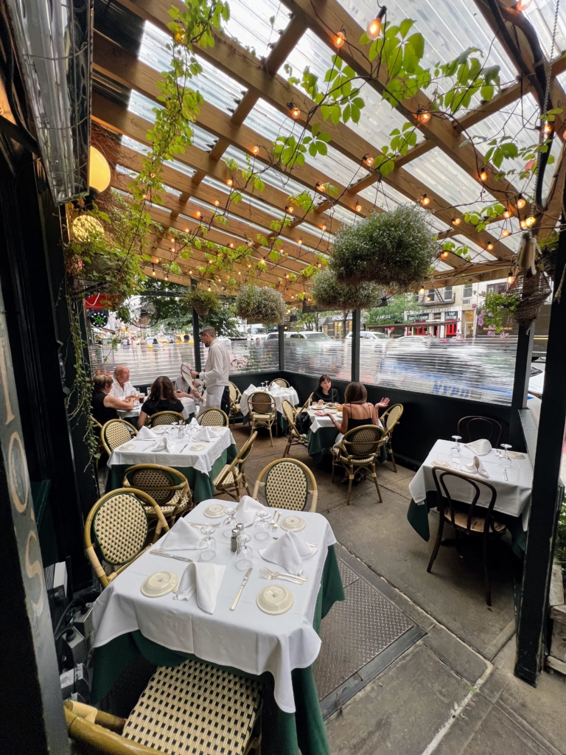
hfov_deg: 89.9
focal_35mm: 13
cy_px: 378
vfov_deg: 106.2
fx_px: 283
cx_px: 283
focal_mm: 1.57
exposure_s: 1/120
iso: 100
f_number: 1.8
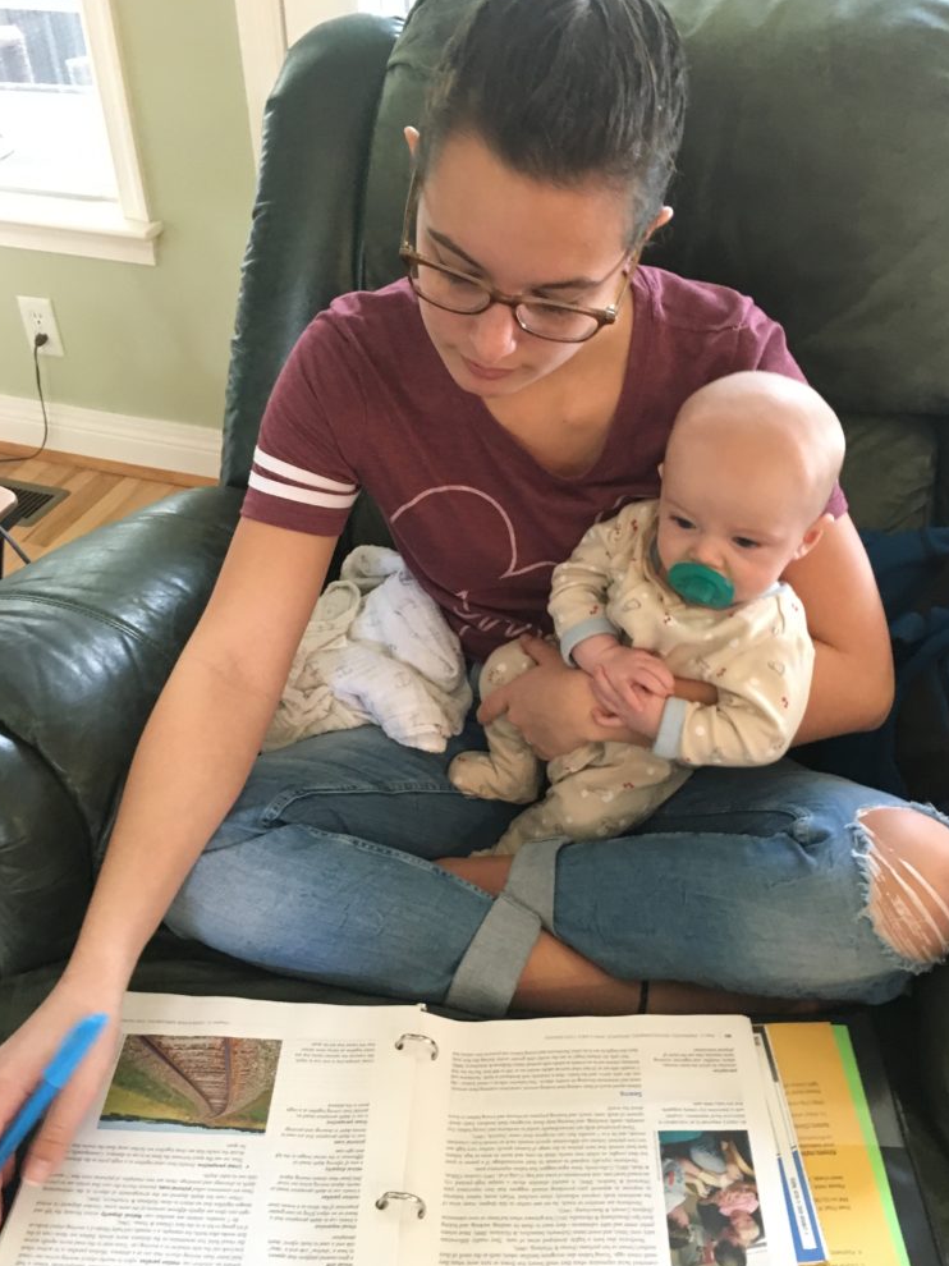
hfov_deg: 46.8
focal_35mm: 30
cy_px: 639
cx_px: 471
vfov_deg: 60.0
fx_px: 1097
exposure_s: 1/15
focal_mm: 4.15
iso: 200
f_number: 2.2
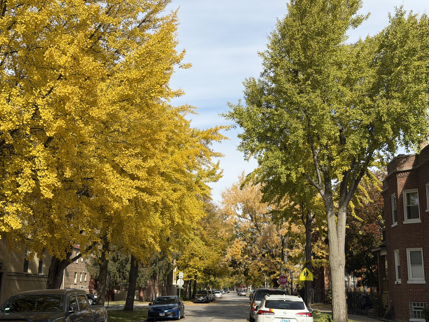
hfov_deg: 39.7
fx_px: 595
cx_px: 214
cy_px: 161
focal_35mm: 48
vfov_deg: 30.3
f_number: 1.78
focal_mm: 6.76
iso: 64
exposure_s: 1/4329
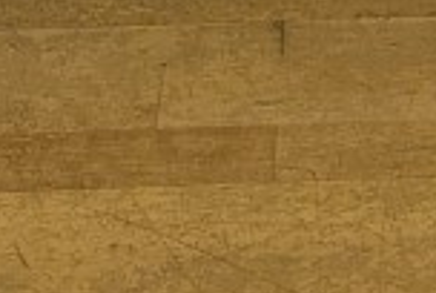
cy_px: -925
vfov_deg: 5.9
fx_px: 2378
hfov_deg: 10.3
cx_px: 503
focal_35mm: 196
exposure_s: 1/120
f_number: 1.85
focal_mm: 6.81
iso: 47
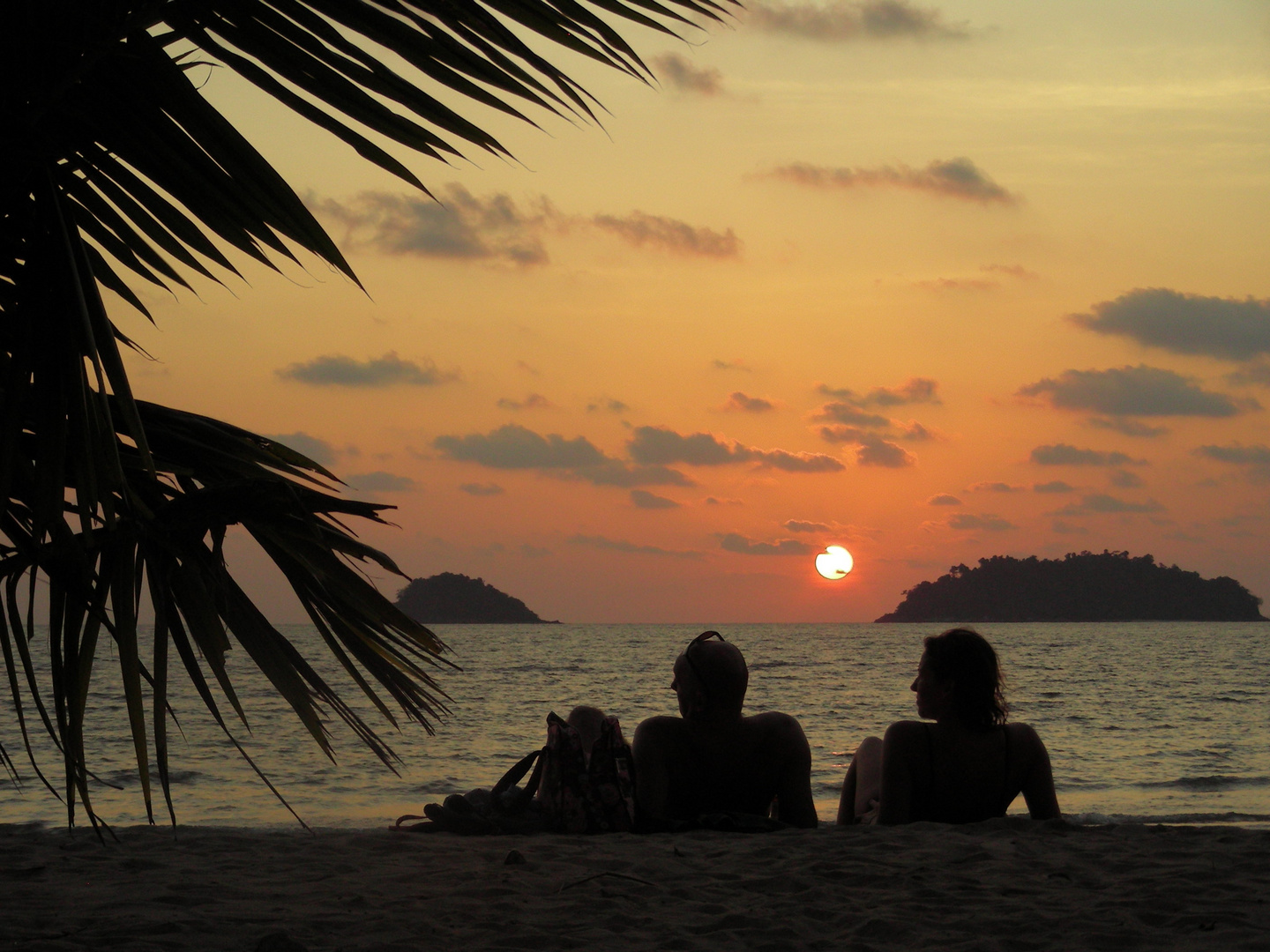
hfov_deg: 19.8
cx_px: 635
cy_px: 476
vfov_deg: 14.9
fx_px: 3632
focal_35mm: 99
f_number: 4
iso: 50
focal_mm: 16.5
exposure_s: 1/240
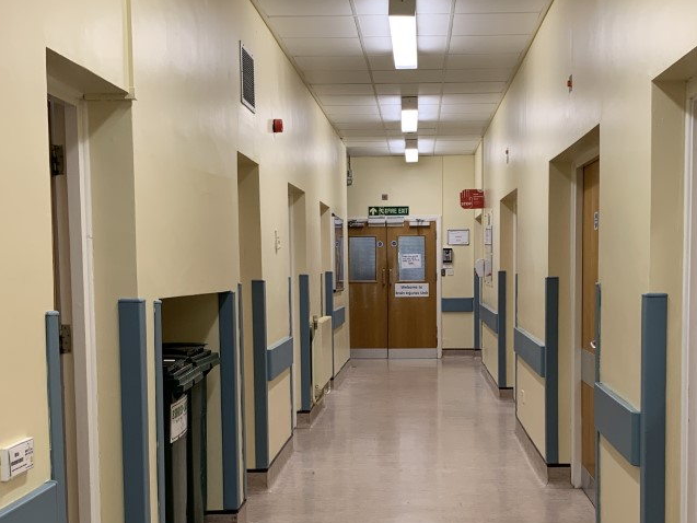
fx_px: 987
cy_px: 330
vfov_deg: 29.6
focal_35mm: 49
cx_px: 410
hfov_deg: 38.8
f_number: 1.8
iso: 64
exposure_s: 1/50
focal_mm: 4.25
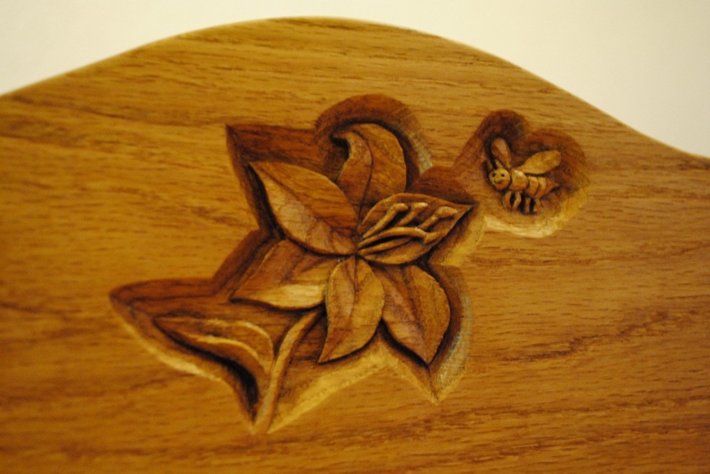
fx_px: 1036
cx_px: 355
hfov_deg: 37.8
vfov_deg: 25.8
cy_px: 237
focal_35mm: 52
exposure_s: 1/15
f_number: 5
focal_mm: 35
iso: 1600
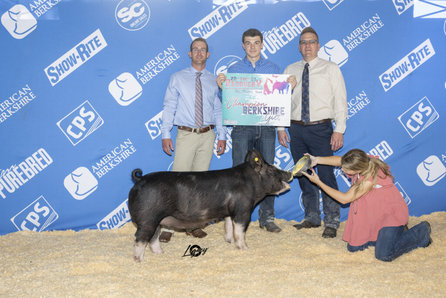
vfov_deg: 38.4
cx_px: 223
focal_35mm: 34
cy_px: 149
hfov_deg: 55.1
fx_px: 427
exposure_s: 1/200
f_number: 5.6
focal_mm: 34.5
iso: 800
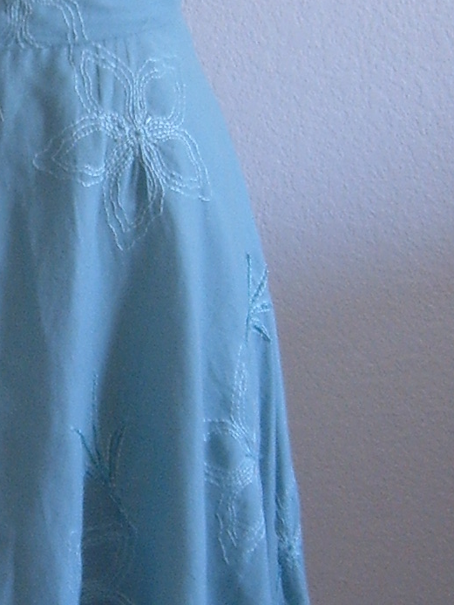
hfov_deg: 8.7
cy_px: 201
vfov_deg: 11.7
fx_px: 2936
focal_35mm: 168
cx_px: -106
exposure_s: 1/30
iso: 76
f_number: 3.1
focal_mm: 7.5
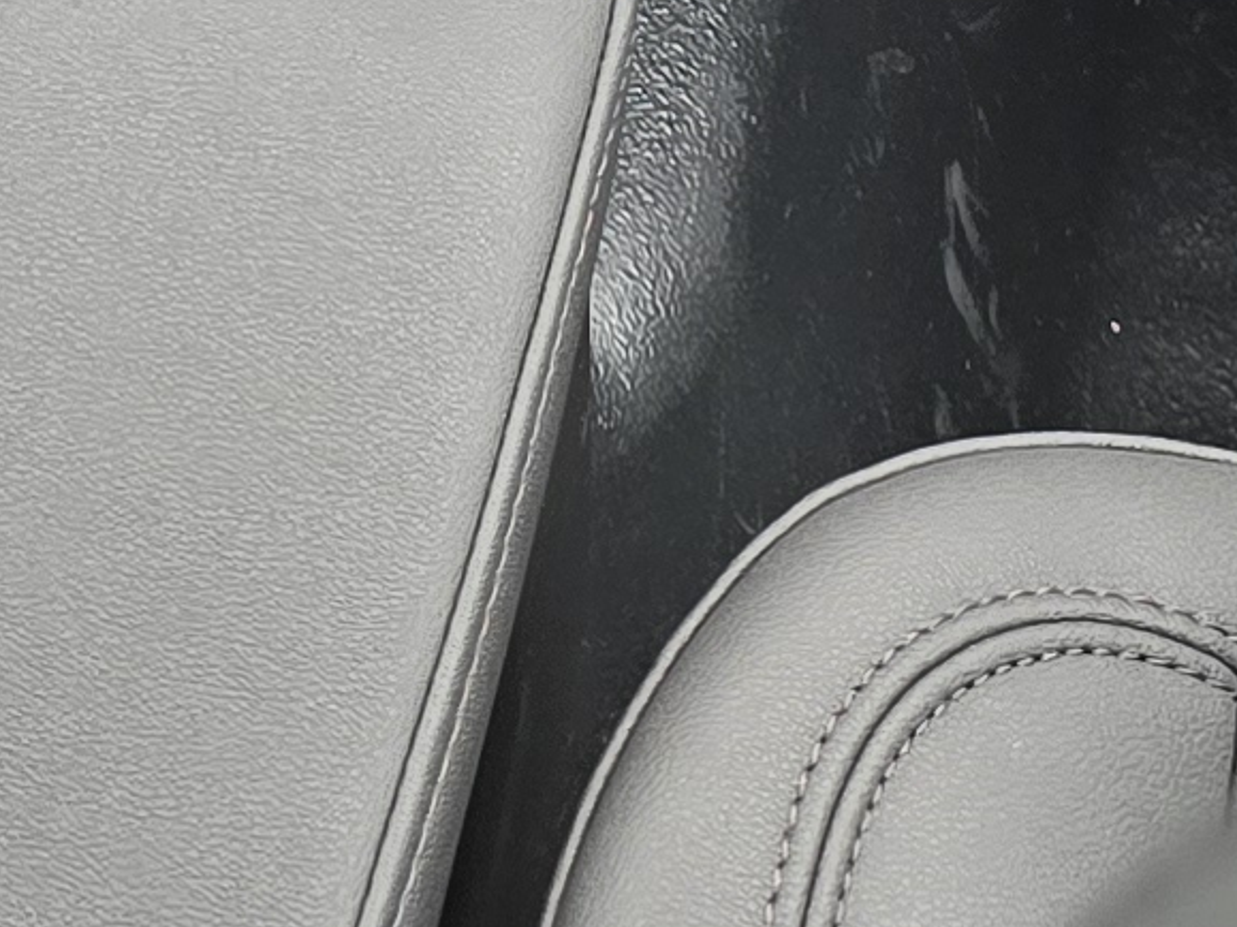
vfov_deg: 8.5
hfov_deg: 11.9
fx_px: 5681
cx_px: -579
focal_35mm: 159
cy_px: -1305
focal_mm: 6.3
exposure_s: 1/180
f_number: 1.7
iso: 64
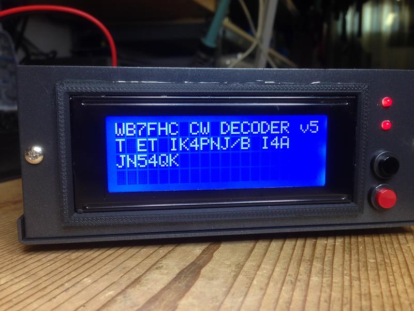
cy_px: 156
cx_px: 207
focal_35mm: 33
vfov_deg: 42.9
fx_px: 395
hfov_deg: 55.4
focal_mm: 4.12
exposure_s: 1/24
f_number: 2.4
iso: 50
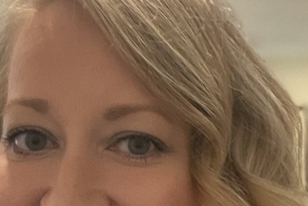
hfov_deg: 21.4
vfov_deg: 14.0
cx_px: 129
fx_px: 813
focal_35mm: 95
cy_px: 234
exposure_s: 1/30
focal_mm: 2.71
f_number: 2.2
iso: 500
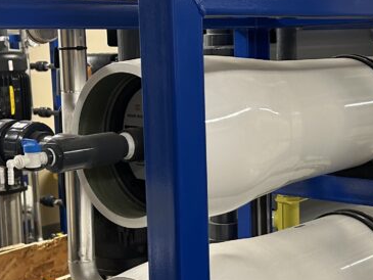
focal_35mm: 73
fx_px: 787
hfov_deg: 26.6
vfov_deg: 20.2
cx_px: 222
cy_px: 144
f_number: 1.5
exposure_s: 1/65
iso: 125
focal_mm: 5.7
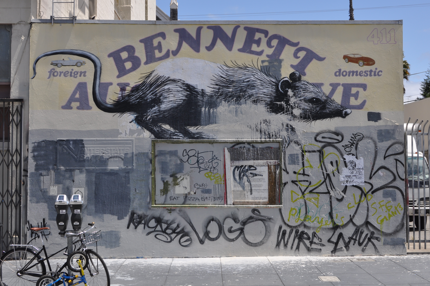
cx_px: 215
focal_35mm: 52
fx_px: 626
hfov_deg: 37.9
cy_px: 143
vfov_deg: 25.7
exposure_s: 1/400
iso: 200
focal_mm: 35
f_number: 10
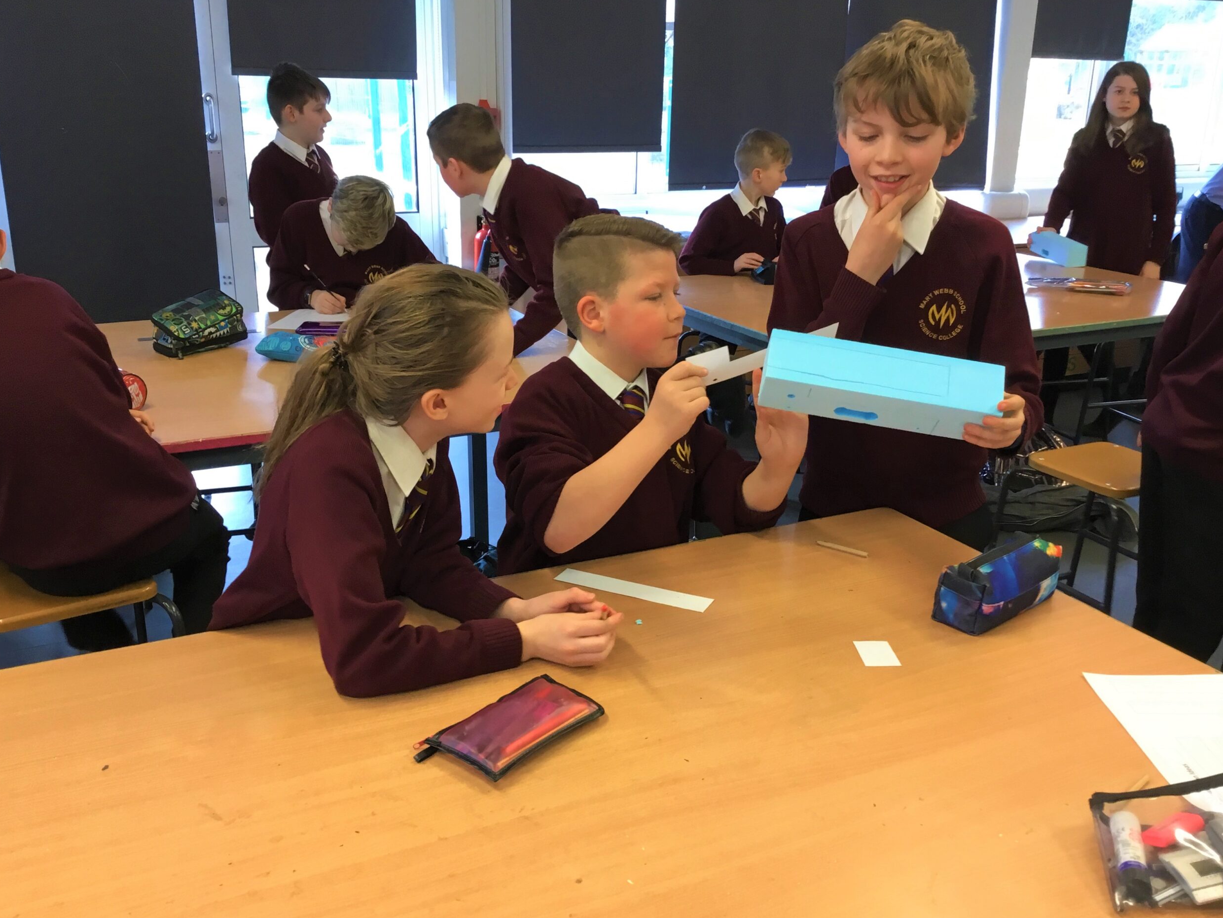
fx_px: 1131
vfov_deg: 44.2
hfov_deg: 56.8
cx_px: 600
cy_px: 453
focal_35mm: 32
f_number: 2.4
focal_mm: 3.3
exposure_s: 1/33
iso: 64
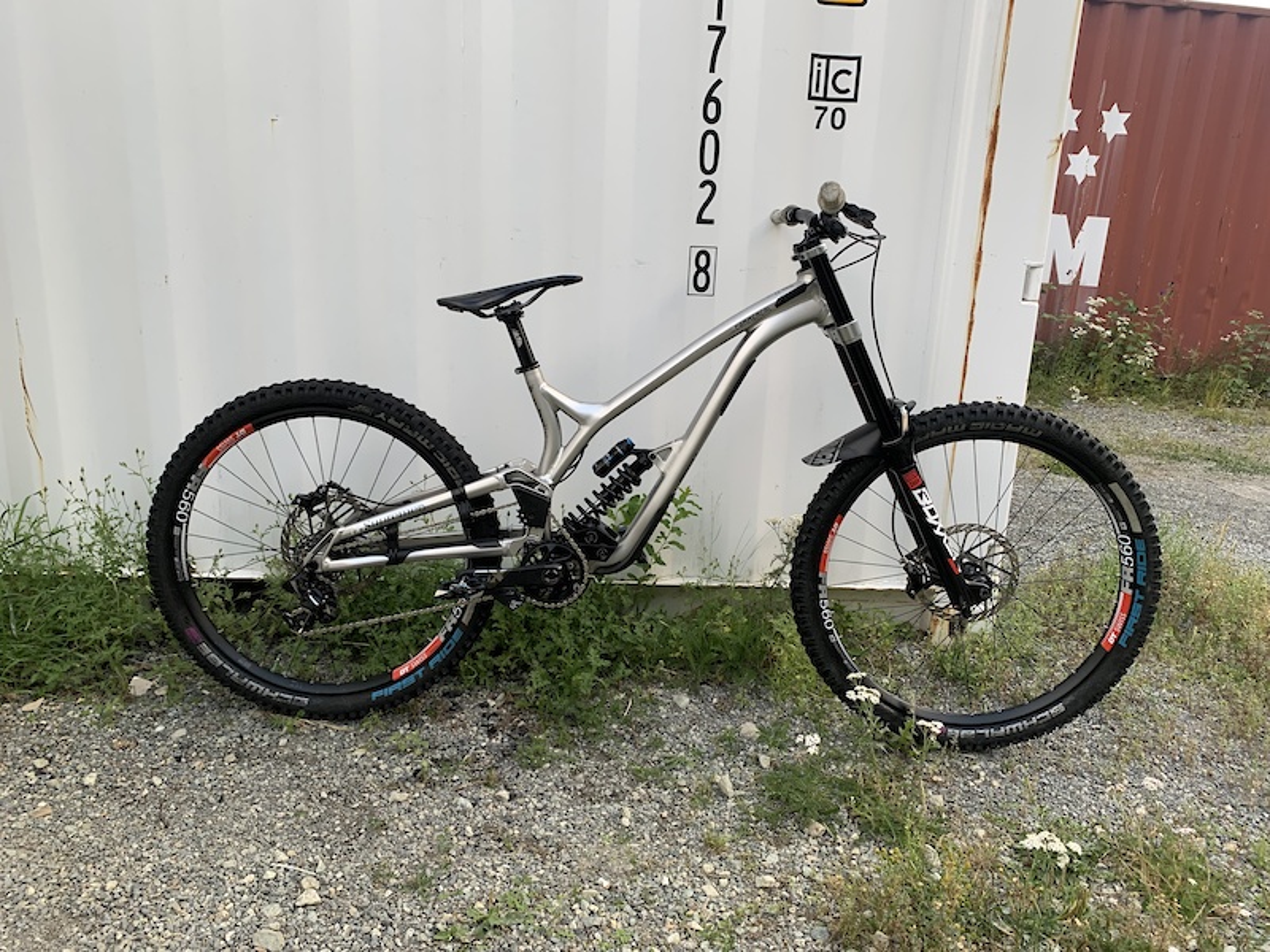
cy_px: 476
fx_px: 954
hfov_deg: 67.3
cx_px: 635
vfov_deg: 53.1
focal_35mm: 26
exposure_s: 1/122
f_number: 1.8
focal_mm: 4.25
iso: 50
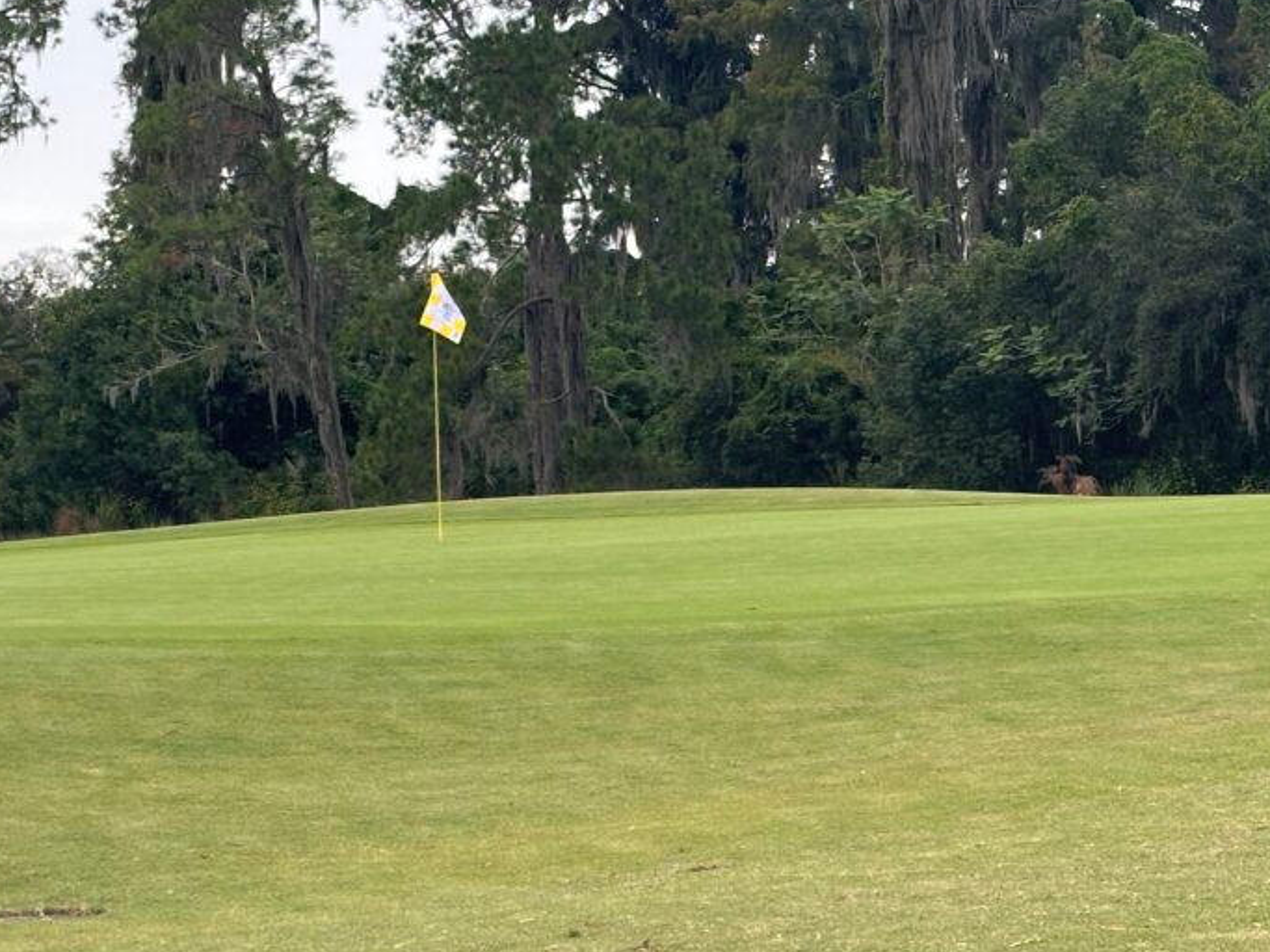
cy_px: 641
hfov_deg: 18.2
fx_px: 3962
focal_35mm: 108
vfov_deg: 13.7
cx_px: 426
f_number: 1.78
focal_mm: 6.86
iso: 64
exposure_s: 1/681
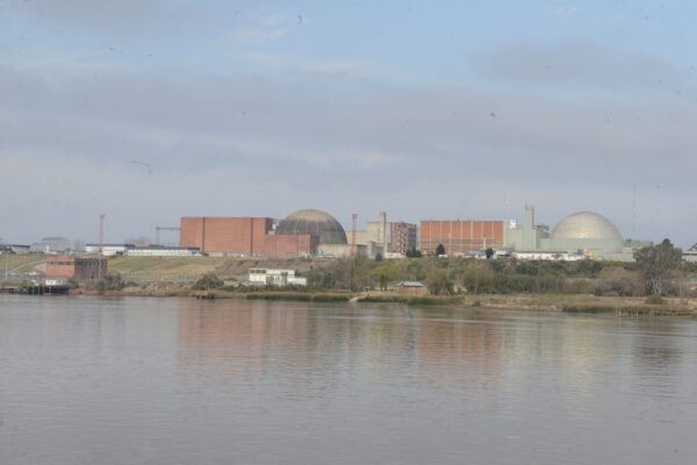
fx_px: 1355
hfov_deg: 28.8
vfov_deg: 19.5
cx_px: 348
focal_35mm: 70
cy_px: 232
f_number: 22
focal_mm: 70
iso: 800
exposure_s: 1/400
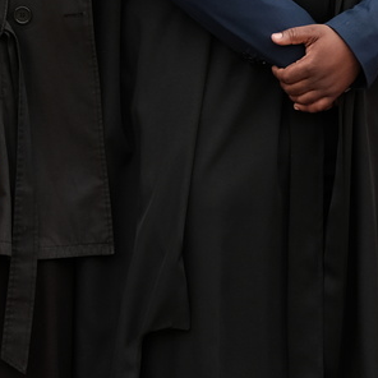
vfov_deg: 4.0
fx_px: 5349
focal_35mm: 433
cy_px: 42
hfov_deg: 4.0
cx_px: 369
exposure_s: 1/250
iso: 200
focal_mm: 60.7
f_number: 3.6
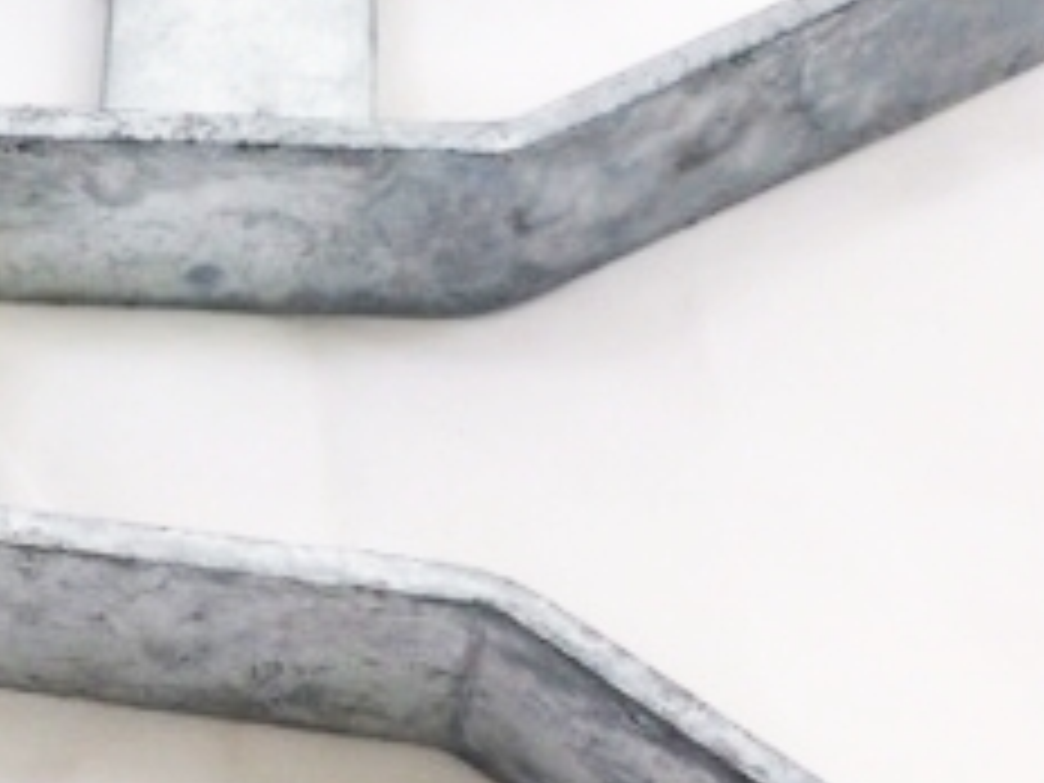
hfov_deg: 23.8
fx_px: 2413
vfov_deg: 18.4
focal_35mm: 80
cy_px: 310
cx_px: 104
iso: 64
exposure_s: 1/120
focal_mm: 4.15
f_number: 2.2
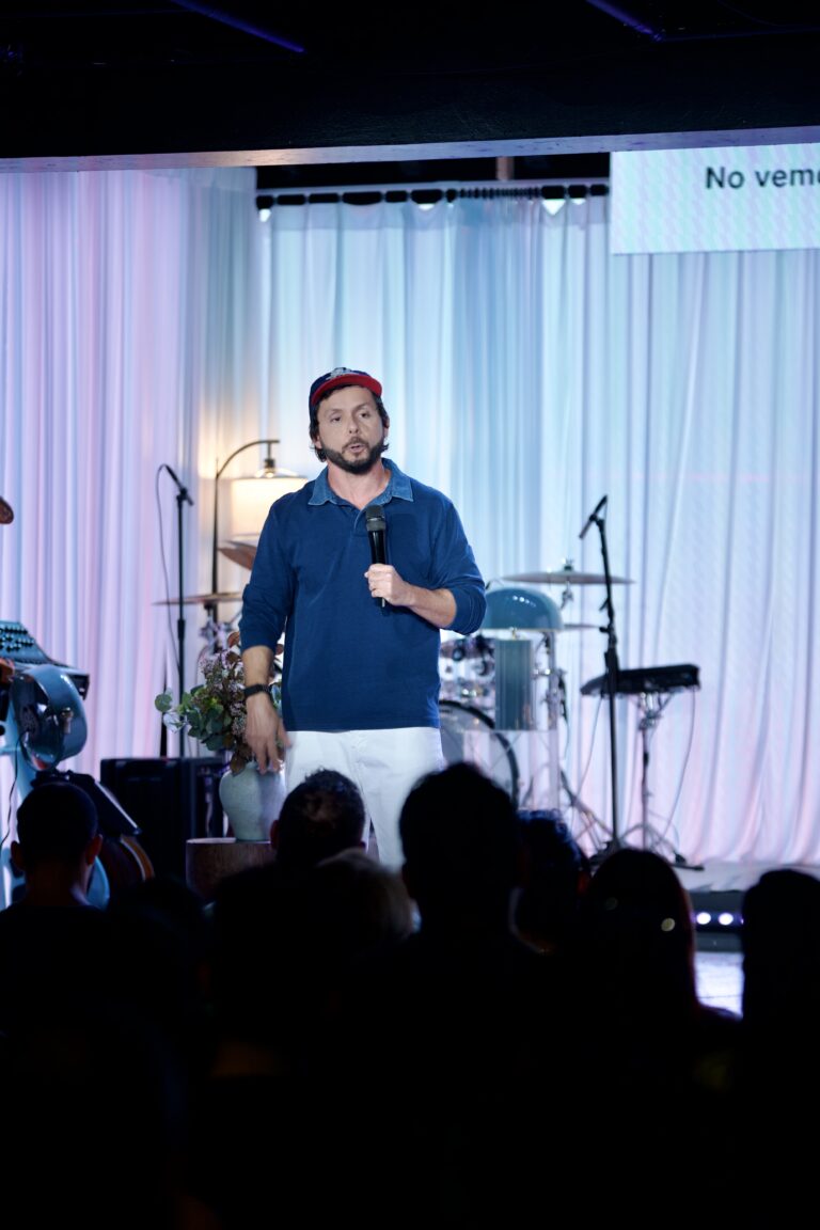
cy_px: 615
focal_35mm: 112
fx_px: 3826
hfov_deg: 12.2
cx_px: 410
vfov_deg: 18.3
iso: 500
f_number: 2.8
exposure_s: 1/100
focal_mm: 112
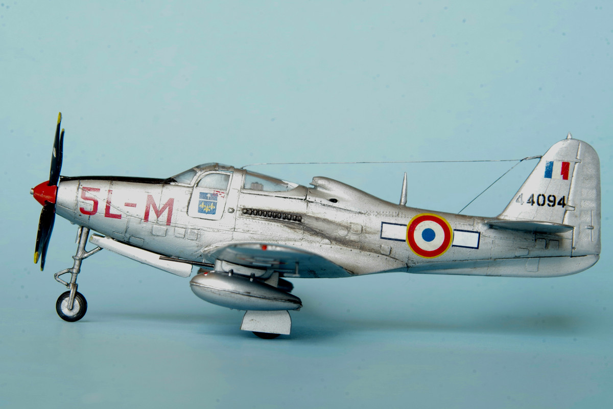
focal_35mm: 135
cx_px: 306
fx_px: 2299
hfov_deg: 15.2
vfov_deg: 10.2
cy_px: 204
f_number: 16
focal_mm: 90
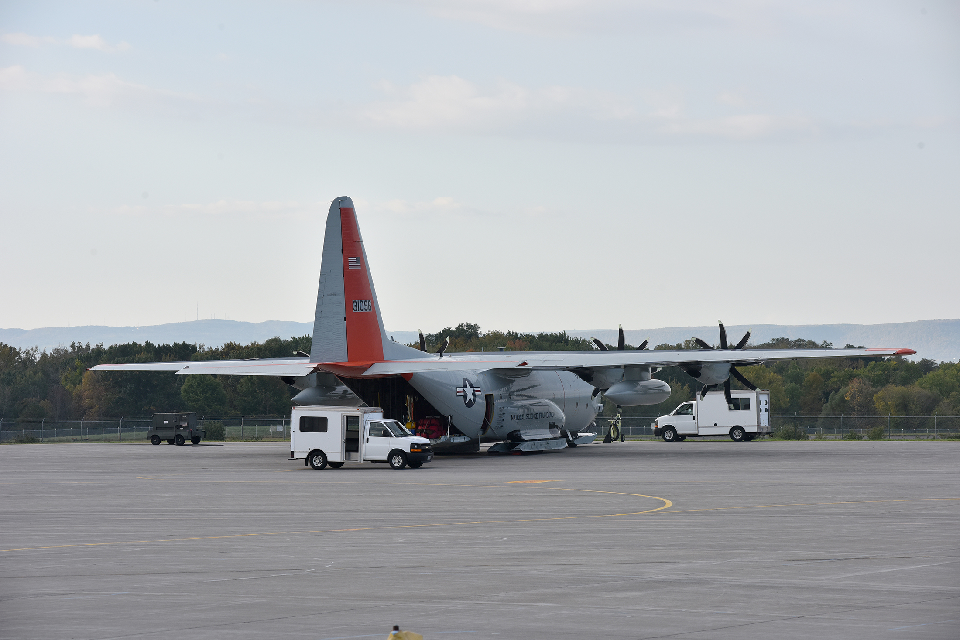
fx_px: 3867
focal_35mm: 145
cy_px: 320
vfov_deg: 9.5
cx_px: 480
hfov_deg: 14.1
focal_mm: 145
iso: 400
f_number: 10
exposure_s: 1/400
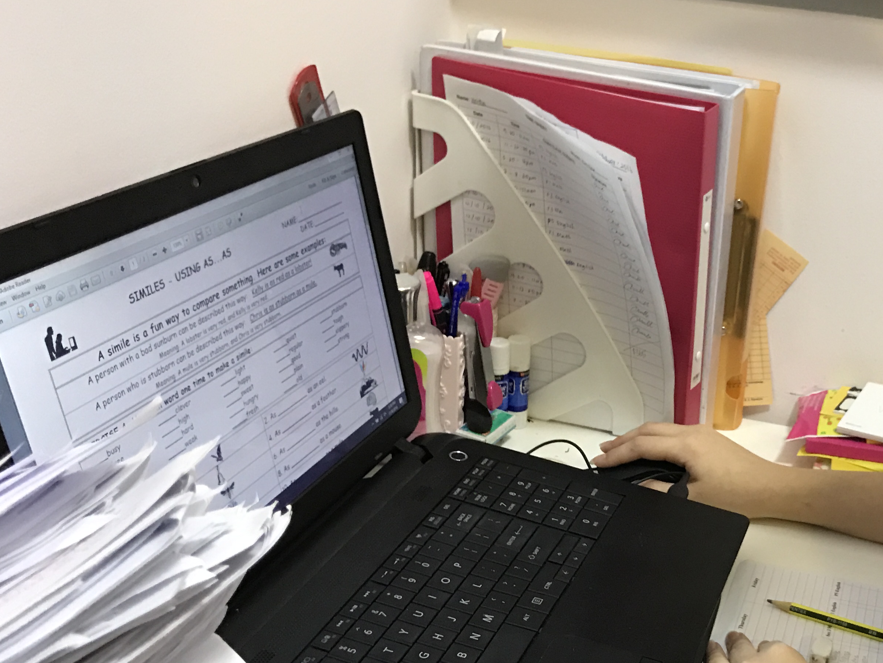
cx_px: 719
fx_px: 1199
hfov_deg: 38.7
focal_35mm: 47
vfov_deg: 30.9
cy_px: 364
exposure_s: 1/17
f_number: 1.8
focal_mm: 3.99
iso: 80
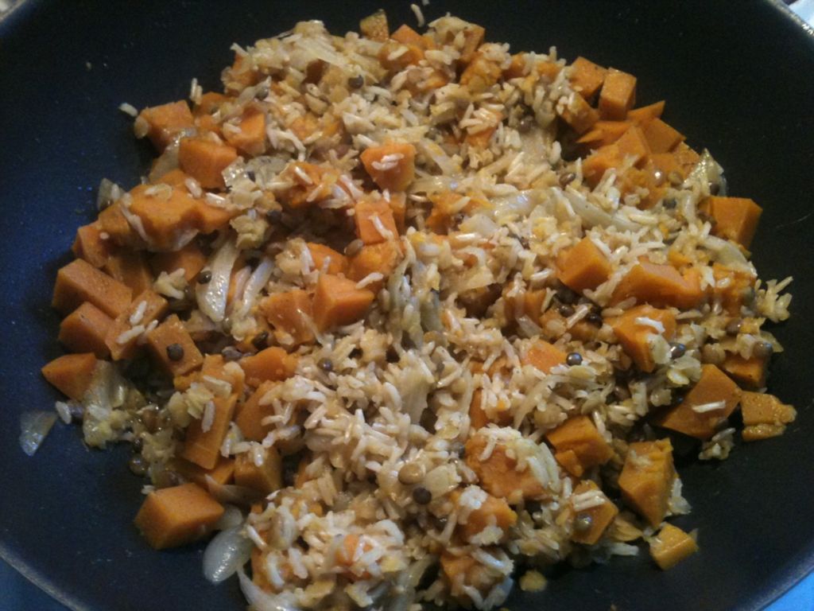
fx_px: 823
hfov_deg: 52.6
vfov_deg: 40.7
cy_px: 306
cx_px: 407
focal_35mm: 35
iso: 200
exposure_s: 1/15
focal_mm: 3.85
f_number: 2.8
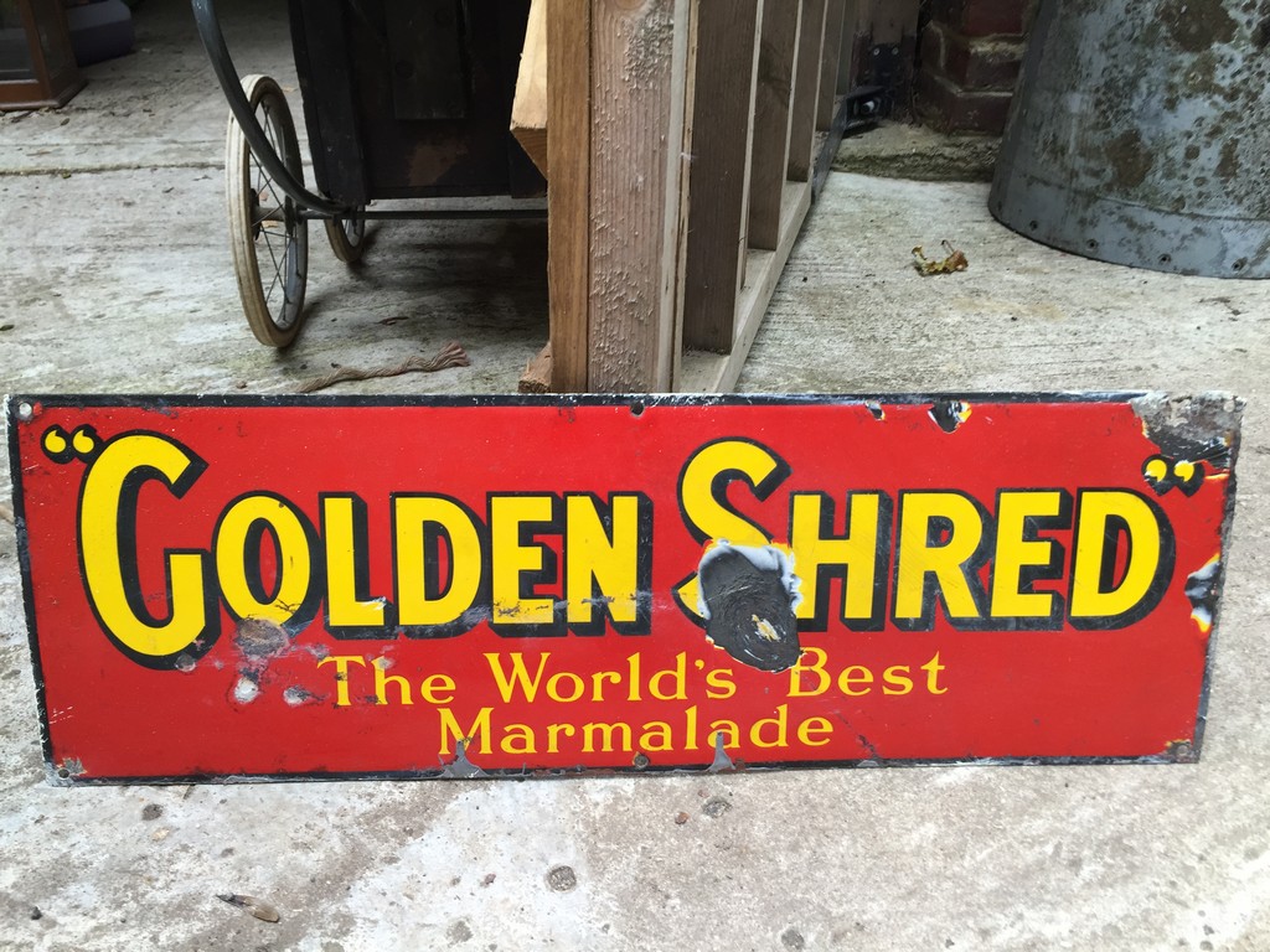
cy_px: 476
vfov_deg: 48.2
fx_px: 1064
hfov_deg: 61.7
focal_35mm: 29
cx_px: 635
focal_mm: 4.15
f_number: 2.2
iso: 50
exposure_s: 1/120
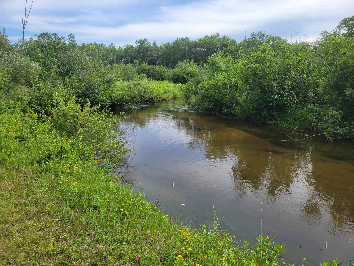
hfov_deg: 67.3
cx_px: 177
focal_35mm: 26
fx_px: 266
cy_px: 133
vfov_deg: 53.1
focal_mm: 5.4
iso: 40
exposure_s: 1/1429
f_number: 1.8
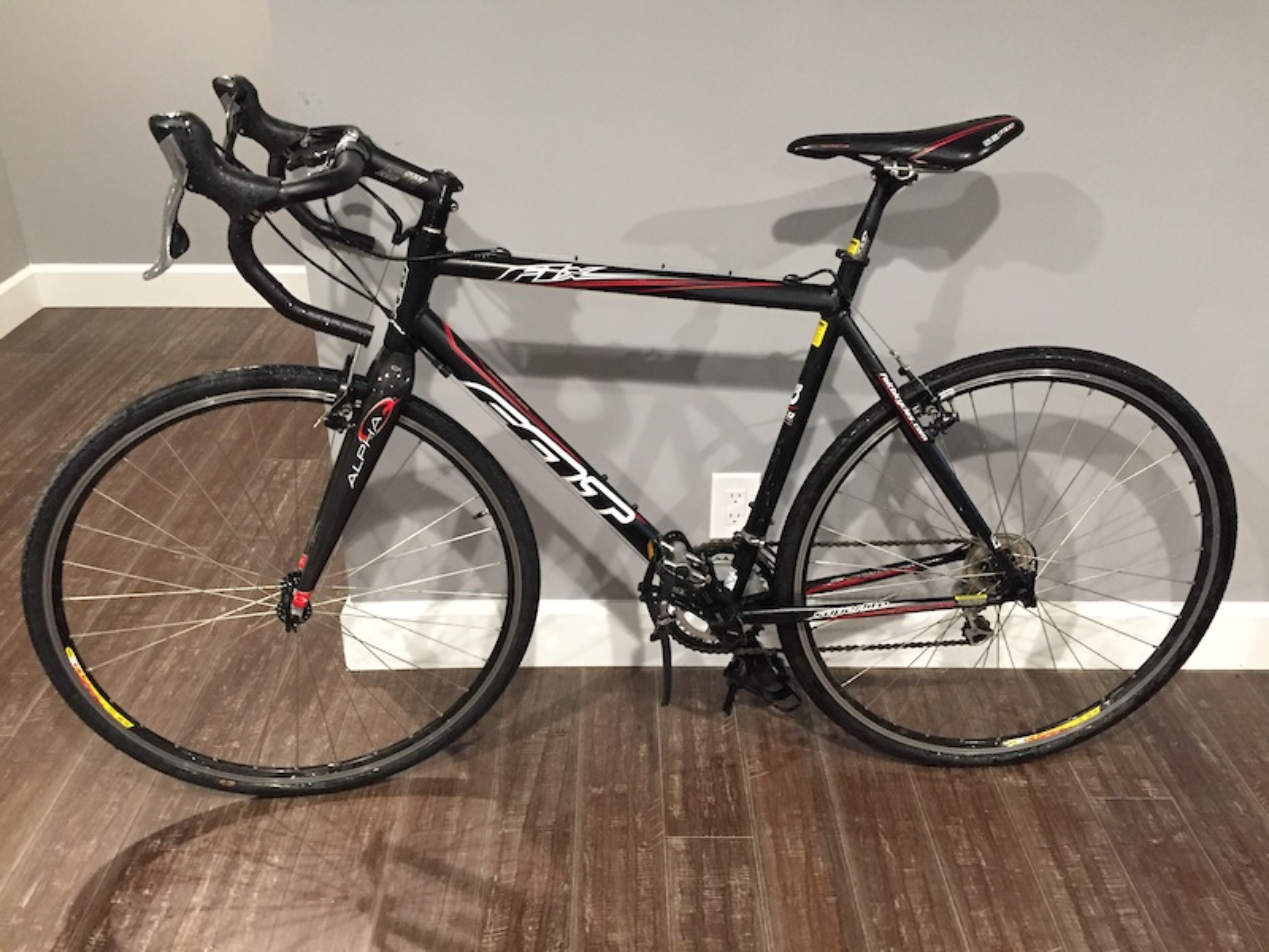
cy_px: 476
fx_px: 1063
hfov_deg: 61.7
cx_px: 634
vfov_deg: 48.2
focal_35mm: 29
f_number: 2.2
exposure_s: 1/15
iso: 250
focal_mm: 4.15
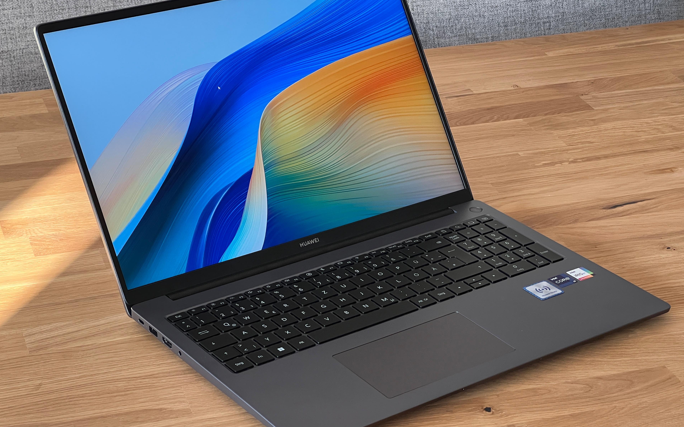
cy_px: 223
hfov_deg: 24.1
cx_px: 358
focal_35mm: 86
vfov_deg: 15.2
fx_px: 1603
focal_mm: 9
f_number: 2.8
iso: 250
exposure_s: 1/99
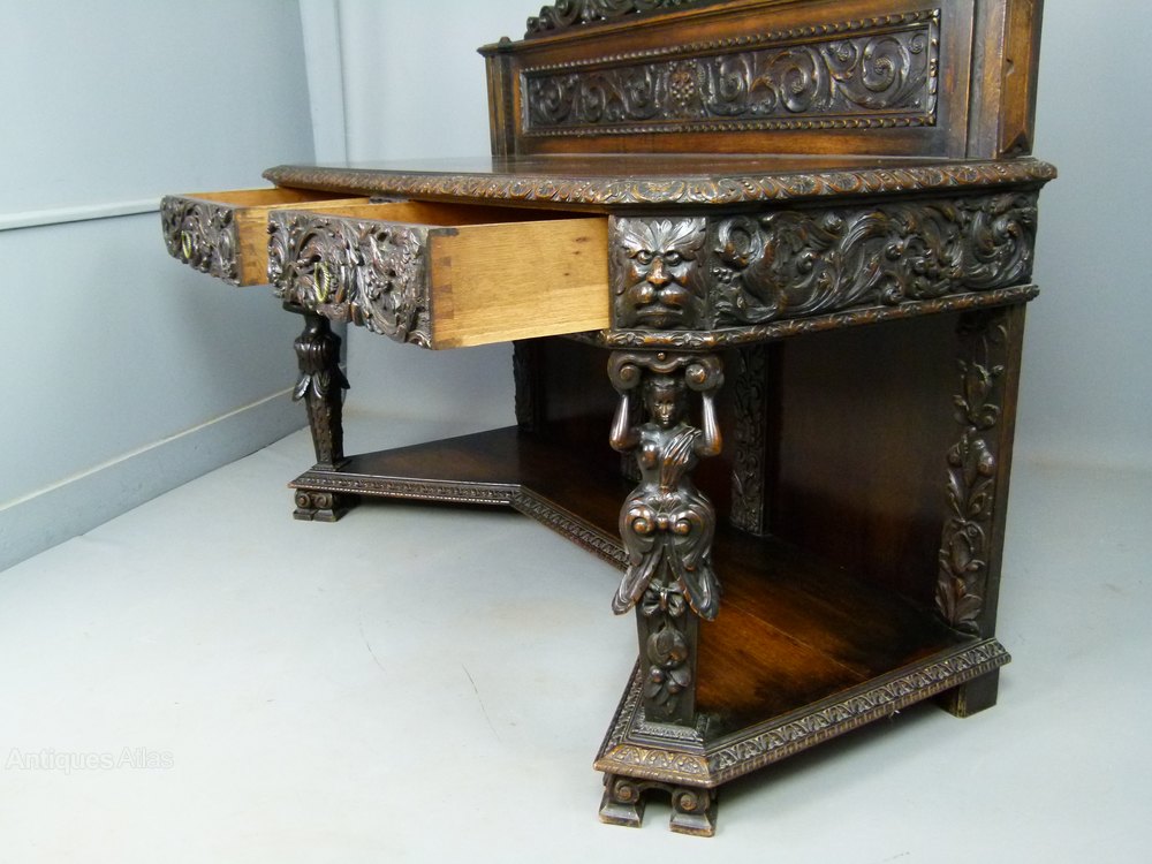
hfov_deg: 60.0
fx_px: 998
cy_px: 432
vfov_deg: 46.8
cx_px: 576
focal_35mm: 30
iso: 400
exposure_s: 1/13
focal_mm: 5.4
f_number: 3
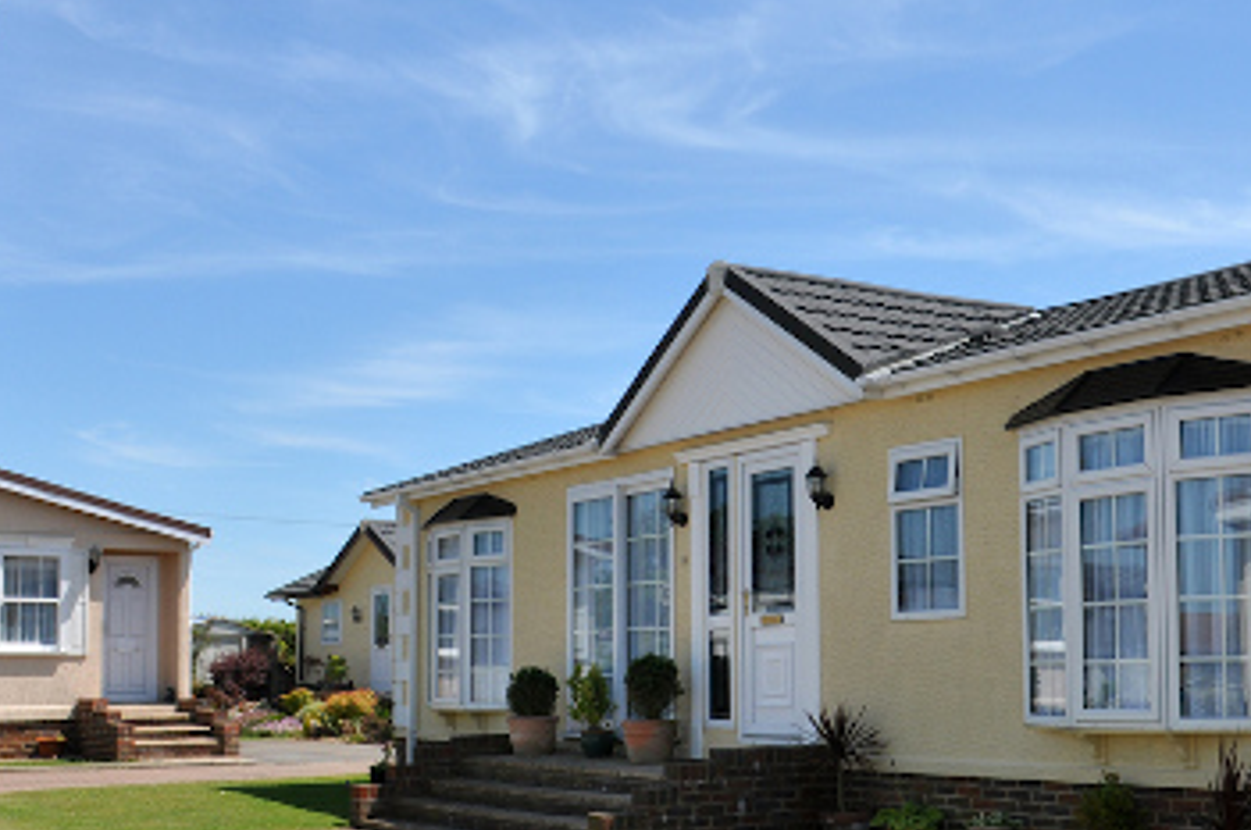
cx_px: 827
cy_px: 477
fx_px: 1735
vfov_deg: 26.9
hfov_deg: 39.2
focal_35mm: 50
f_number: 9
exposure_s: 1/320
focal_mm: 18
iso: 200
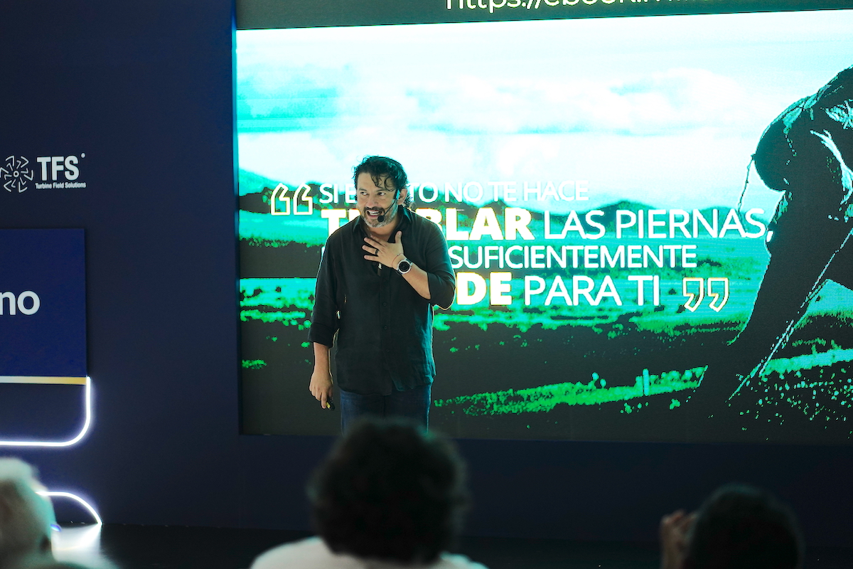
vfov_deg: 16.1
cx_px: 426
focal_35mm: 85
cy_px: 284
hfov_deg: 23.9
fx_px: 2014
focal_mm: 85
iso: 1250
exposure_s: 1/250
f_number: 1.8
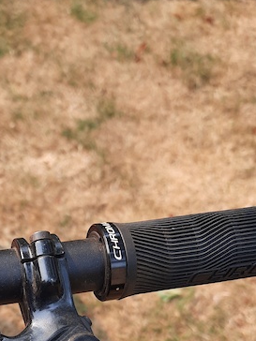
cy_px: 348
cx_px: 32
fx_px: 542
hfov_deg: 25.8
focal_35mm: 55
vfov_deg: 32.0
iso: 32
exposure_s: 1/208
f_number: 2
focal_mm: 4.6
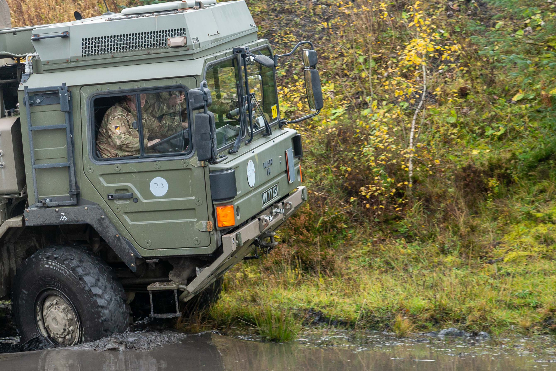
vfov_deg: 12.2
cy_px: 191
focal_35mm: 112
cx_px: -38
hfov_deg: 17.7
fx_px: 1730
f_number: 4.5
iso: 400
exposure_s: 1/125
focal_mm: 50
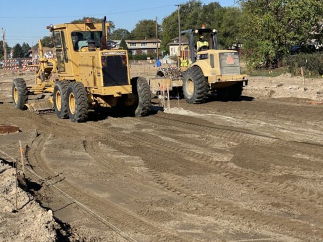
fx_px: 485
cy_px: 121
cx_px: 162
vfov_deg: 28.0
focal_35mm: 52
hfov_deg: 36.8
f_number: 2
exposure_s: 1/1597
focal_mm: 6
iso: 20
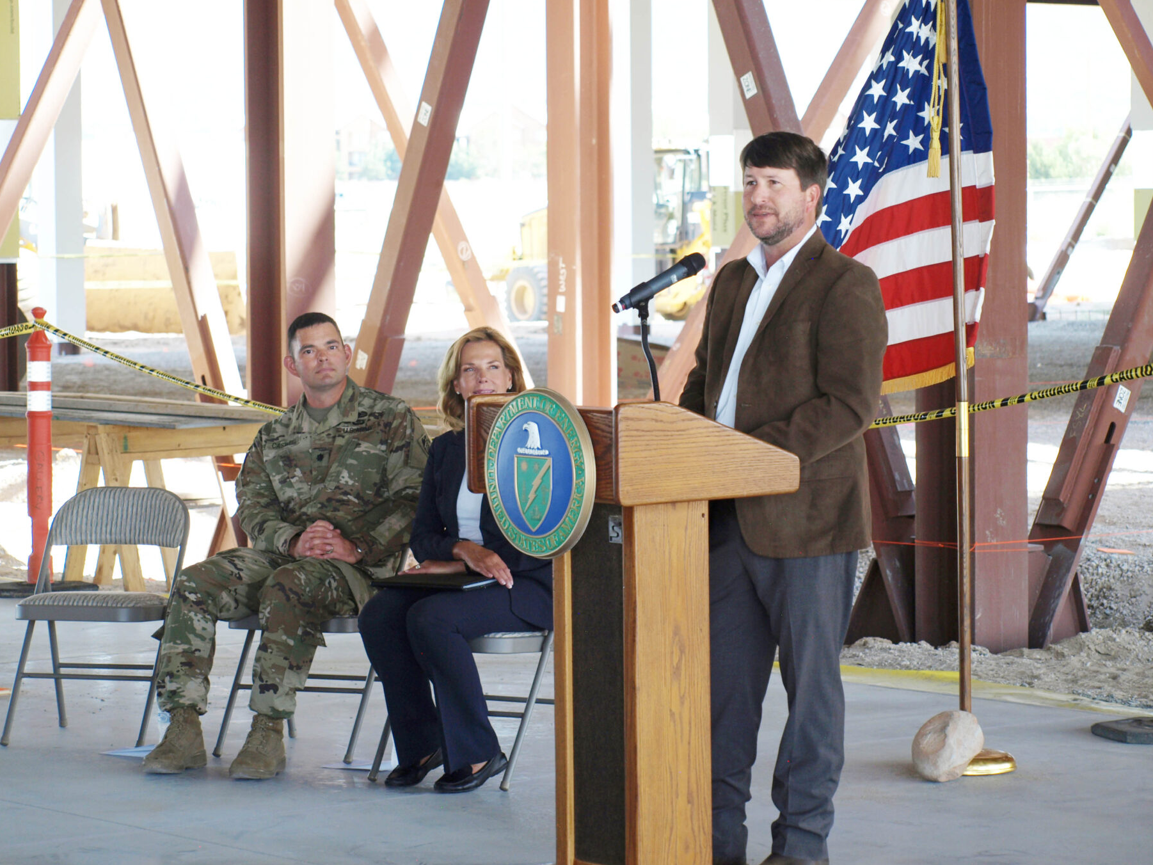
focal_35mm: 125
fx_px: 4164
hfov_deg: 15.8
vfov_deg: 11.9
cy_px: 406
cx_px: 584
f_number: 4.3
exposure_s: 1/125
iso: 100
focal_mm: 55
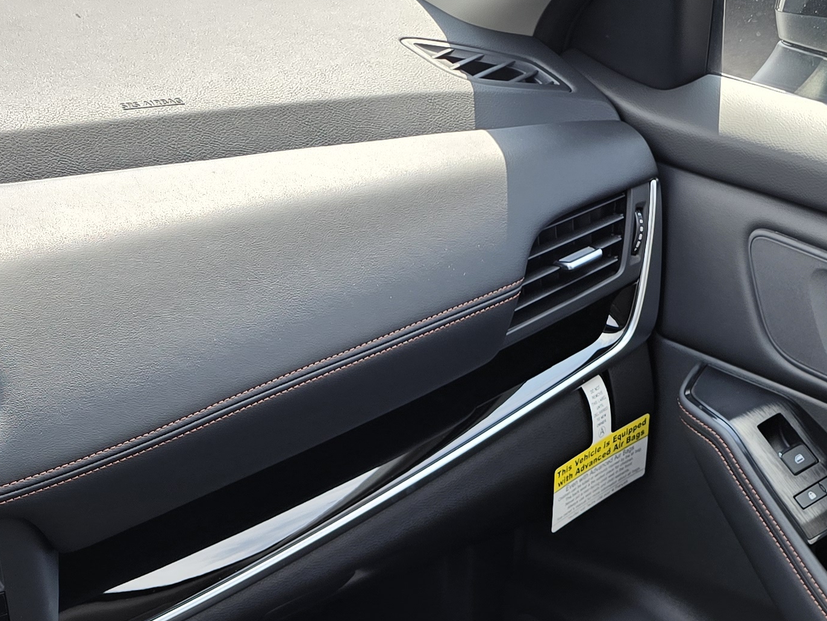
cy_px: 895
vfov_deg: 19.5
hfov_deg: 28.9
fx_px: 1601
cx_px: 466
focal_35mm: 67
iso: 20
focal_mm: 6.3
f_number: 1.7
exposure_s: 1/180
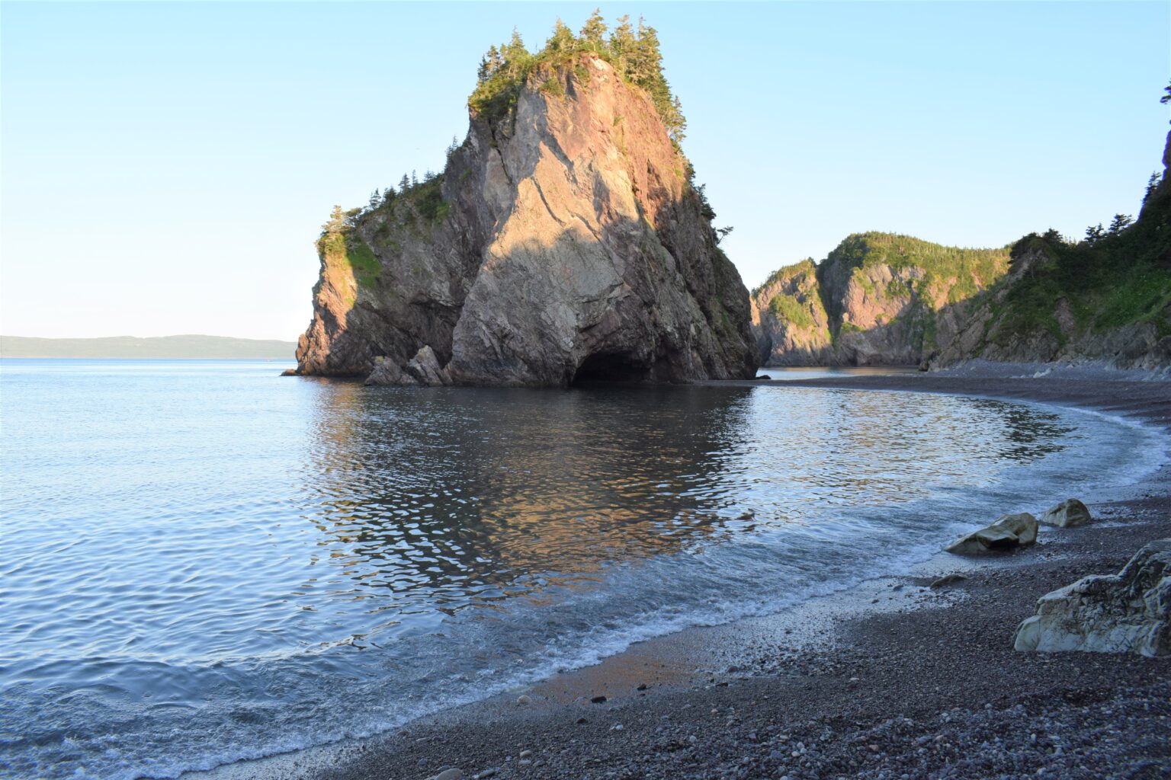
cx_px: 586
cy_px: 390
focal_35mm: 27
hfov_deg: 67.4
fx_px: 878
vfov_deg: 47.9
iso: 360
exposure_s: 1/250
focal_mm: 18
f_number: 8
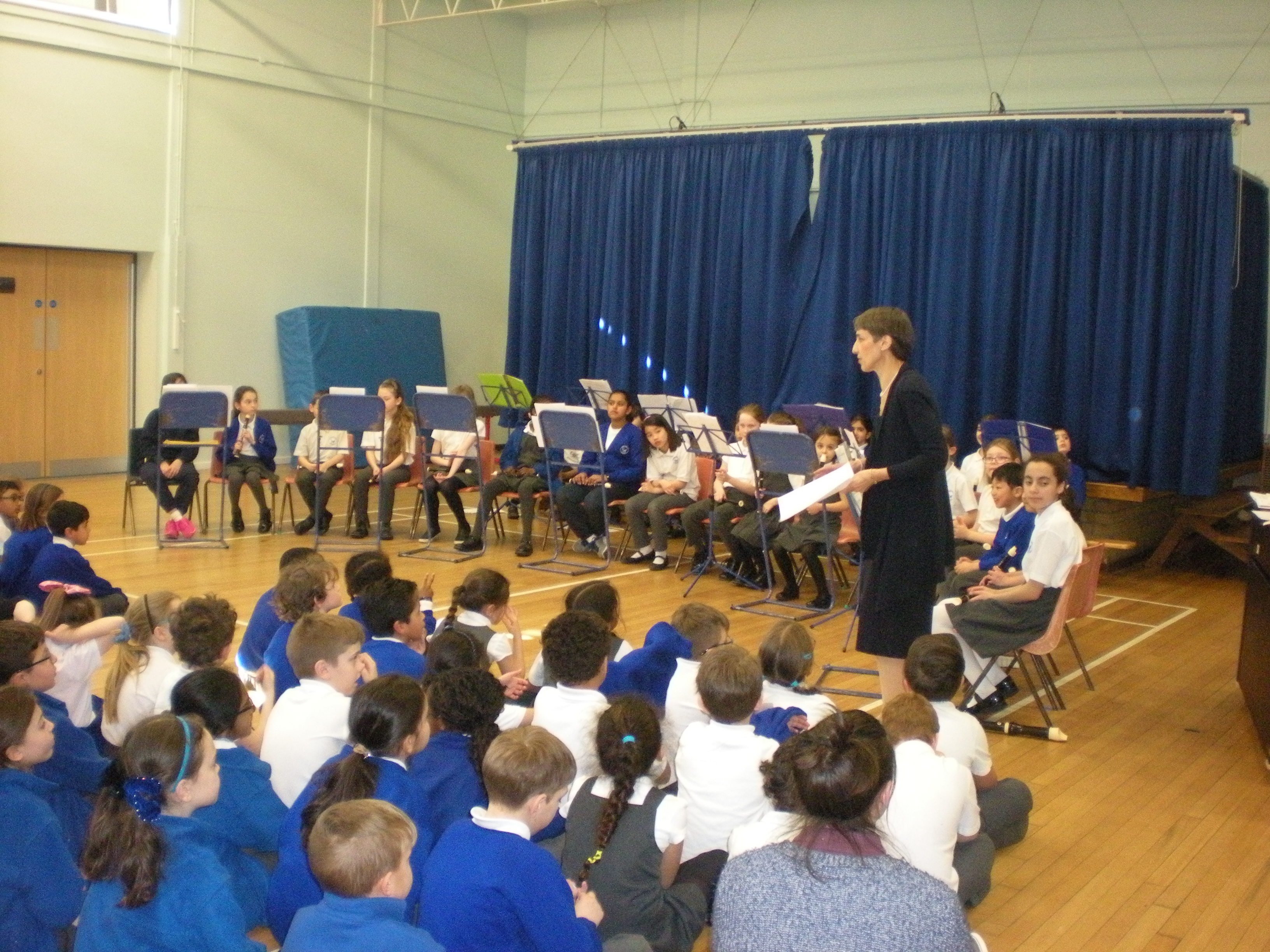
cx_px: 635
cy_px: 476
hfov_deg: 49.0
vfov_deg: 37.7
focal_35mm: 38
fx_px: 1394
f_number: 3.1
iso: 647
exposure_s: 1/60
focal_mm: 6.3
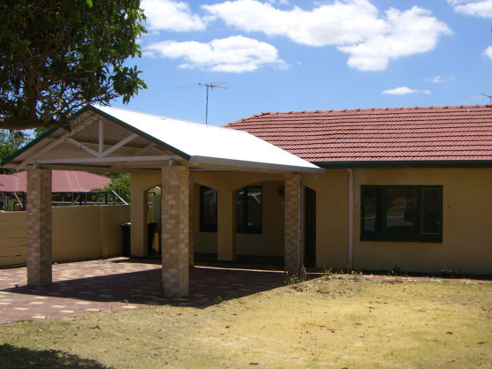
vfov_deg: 30.3
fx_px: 682
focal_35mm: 48
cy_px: 192
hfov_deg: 39.4
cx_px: 302
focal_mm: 6.2
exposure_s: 1/800
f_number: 4.3
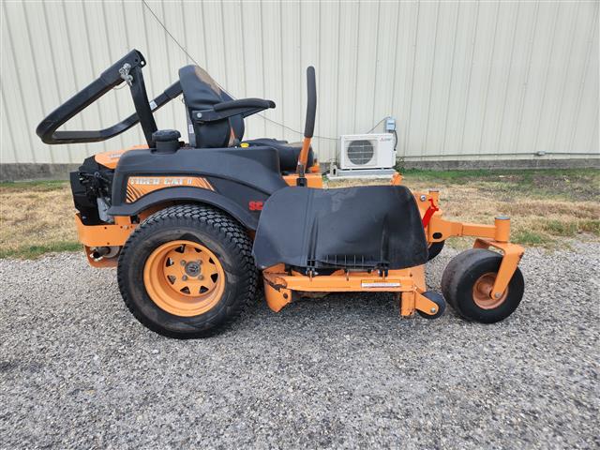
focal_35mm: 23
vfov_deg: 58.9
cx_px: 300
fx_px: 399
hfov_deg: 73.9
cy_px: 225
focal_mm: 5.4
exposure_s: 1/494
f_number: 1.8
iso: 20
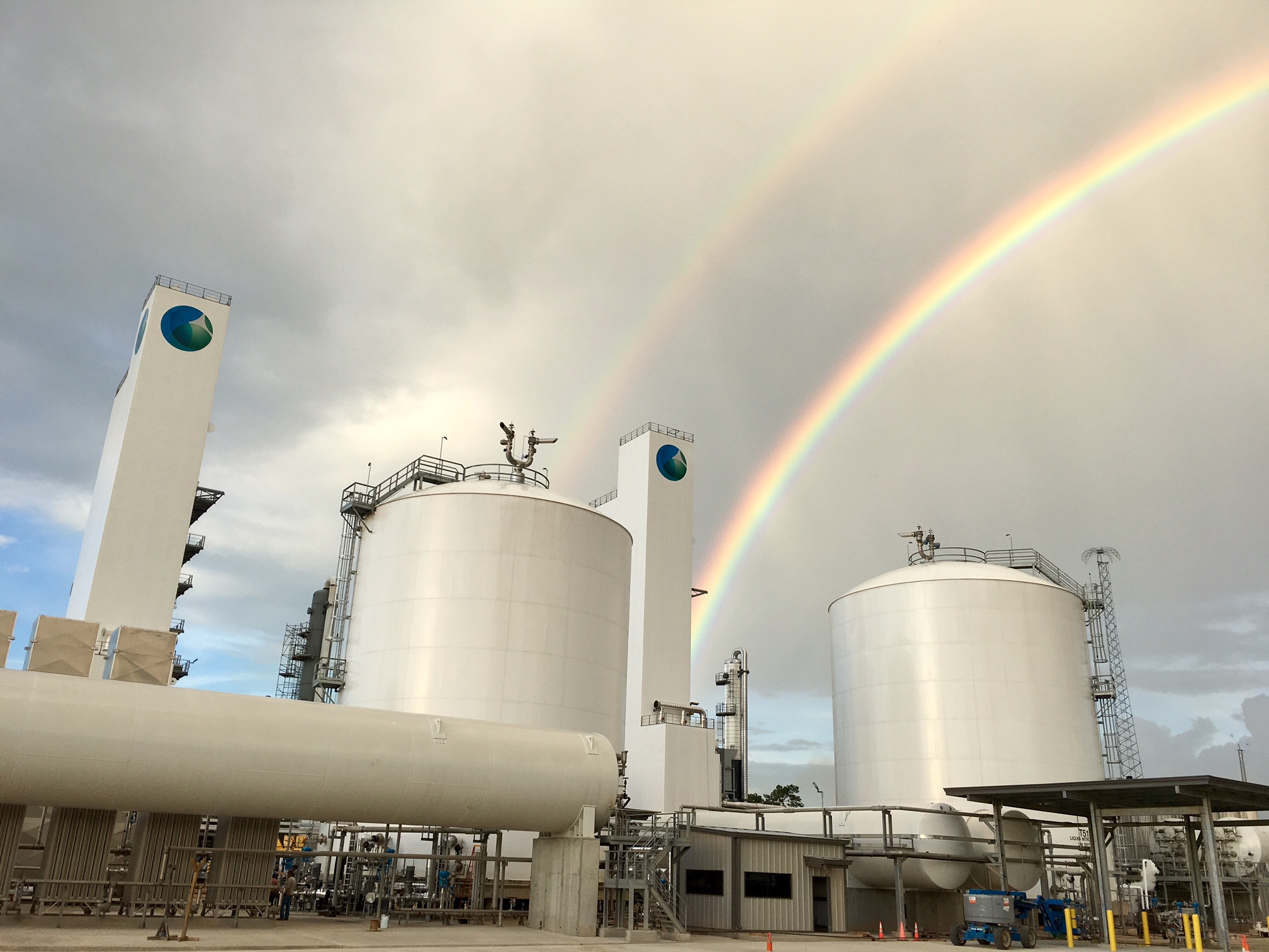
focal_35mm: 29
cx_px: 634
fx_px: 1063
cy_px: 476
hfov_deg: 61.7
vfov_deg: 48.2
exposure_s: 1/686
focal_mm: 4.15
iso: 25
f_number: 2.2
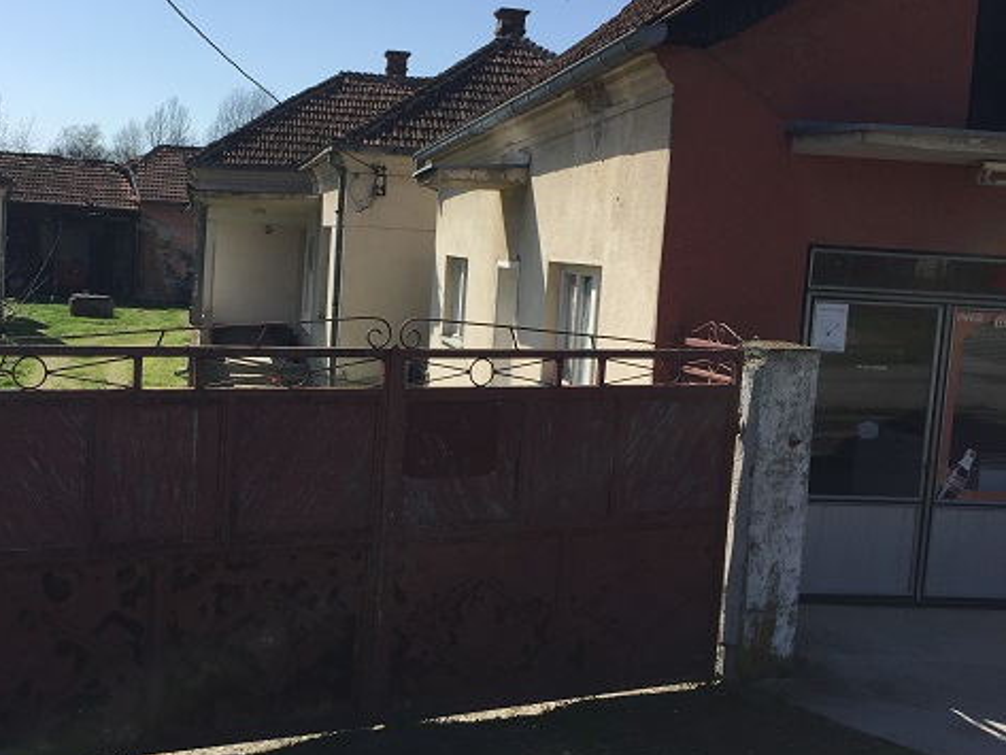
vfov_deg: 36.0
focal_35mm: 40
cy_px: 349
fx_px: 1163
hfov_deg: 45.9
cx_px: 314
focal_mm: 4.15
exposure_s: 1/2083
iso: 32
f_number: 2.2
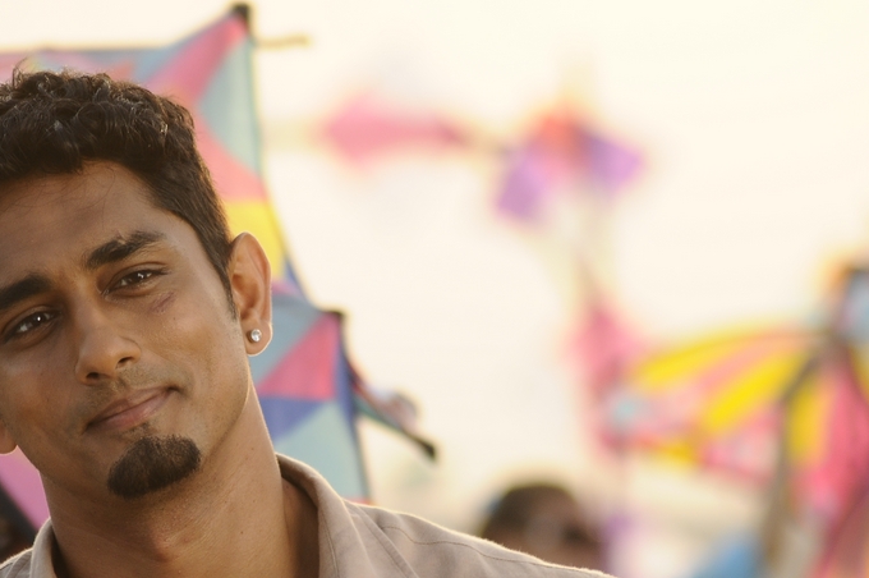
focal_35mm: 429
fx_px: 10345
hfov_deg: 4.8
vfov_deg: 3.2
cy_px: 414
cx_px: 256
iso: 250
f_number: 5.6
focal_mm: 190
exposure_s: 1/200
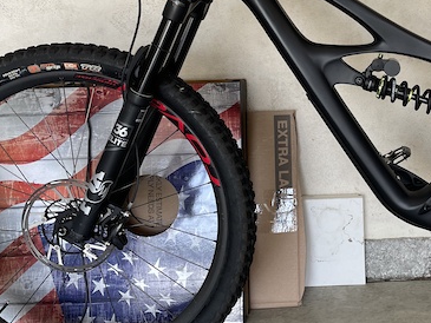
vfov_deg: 25.5
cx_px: 371
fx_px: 710
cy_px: 99
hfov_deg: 32.4
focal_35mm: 57
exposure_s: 1/121
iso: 40
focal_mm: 4.2
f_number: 1.6
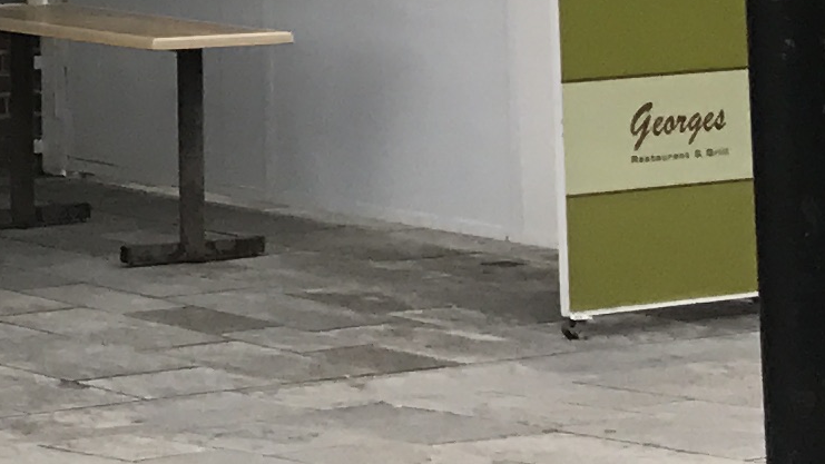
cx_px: -1200
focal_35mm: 166
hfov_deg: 10.9
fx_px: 3632
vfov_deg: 7.0
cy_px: -480
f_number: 1.8
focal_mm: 3.99
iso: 20
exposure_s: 1/418
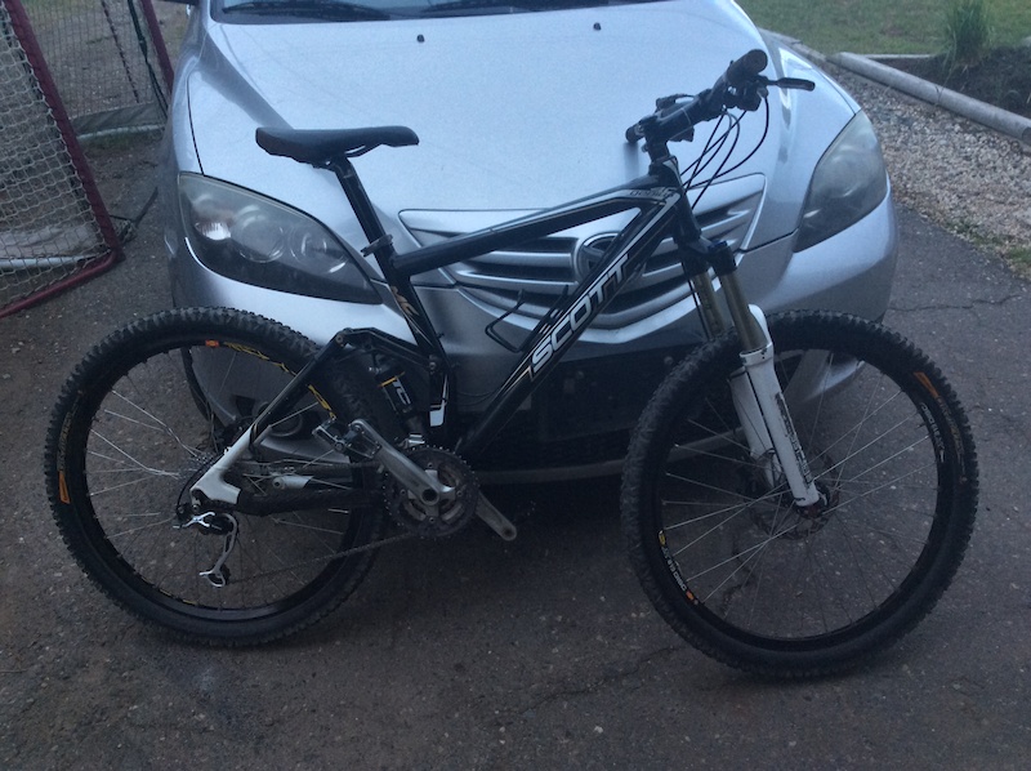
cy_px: 386
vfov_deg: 44.1
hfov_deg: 56.9
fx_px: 952
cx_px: 516
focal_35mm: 32
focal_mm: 3.3
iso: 64
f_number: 2.4
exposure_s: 1/24
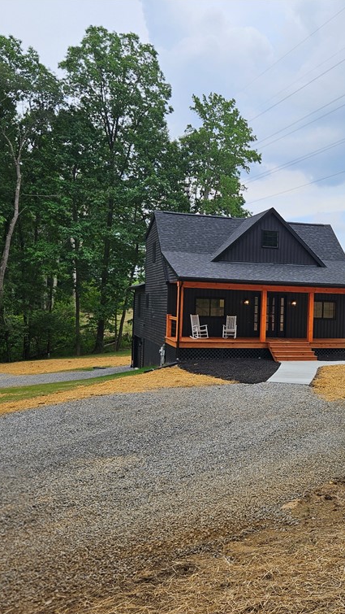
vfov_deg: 58.0
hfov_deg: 33.8
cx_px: 265
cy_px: 311
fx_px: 553
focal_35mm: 34
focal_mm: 5.4
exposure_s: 1/562
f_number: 1.8
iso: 25
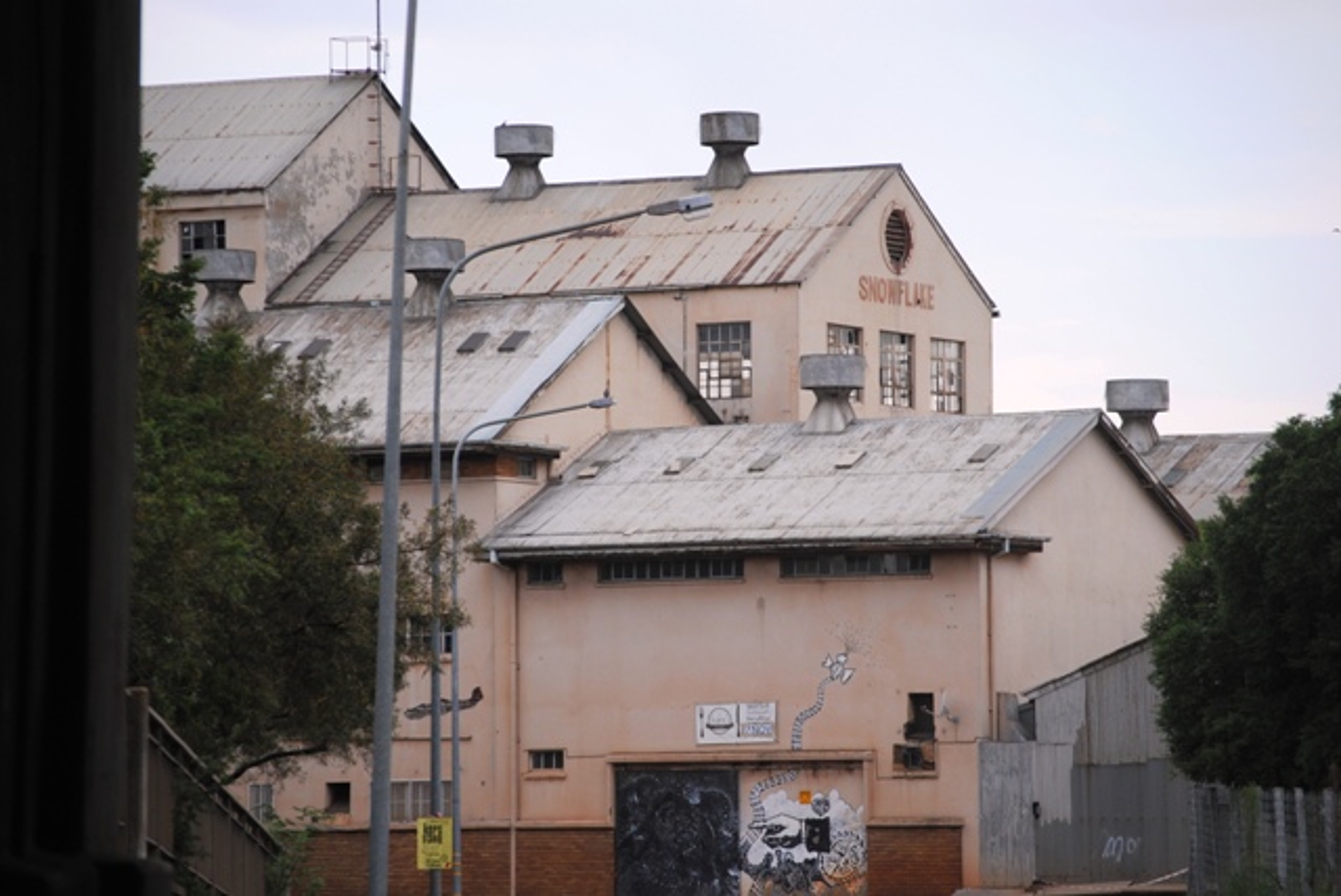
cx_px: 670
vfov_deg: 7.6
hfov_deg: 11.4
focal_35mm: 180
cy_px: 448
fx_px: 6711
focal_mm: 120
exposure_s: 1/320
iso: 200
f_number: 4.8
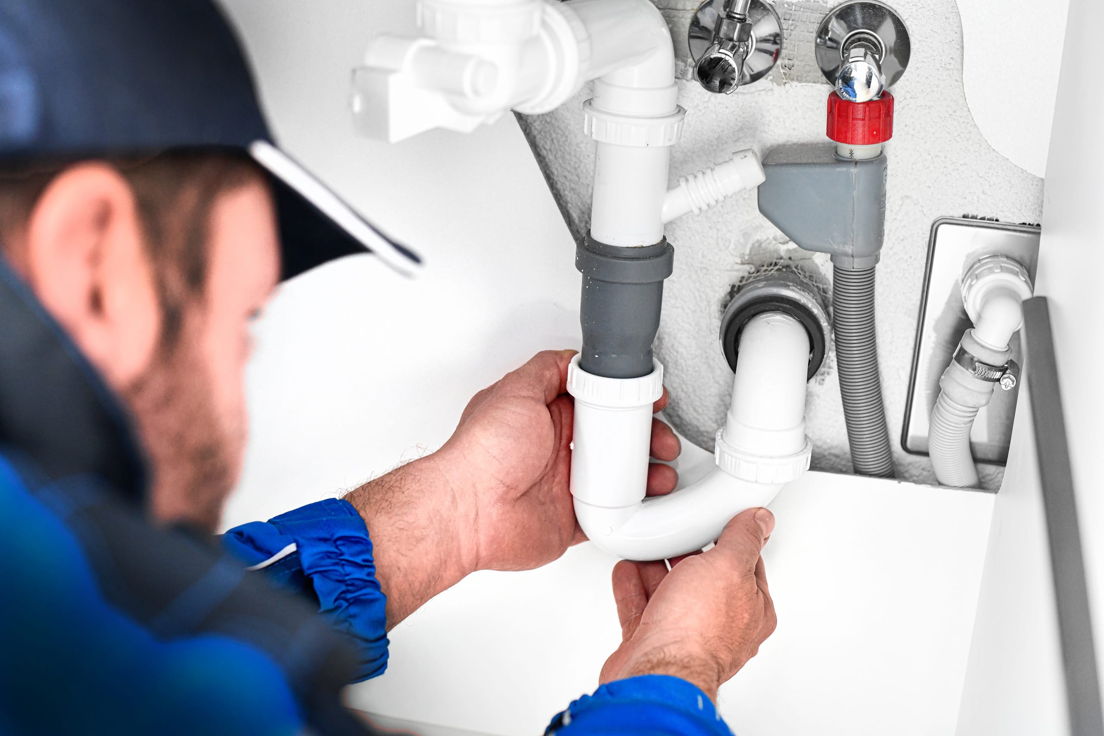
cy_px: 368
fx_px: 1533
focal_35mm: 50
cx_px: 552
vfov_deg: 27.0
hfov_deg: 39.6
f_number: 4
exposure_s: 1/100
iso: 2000
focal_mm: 50
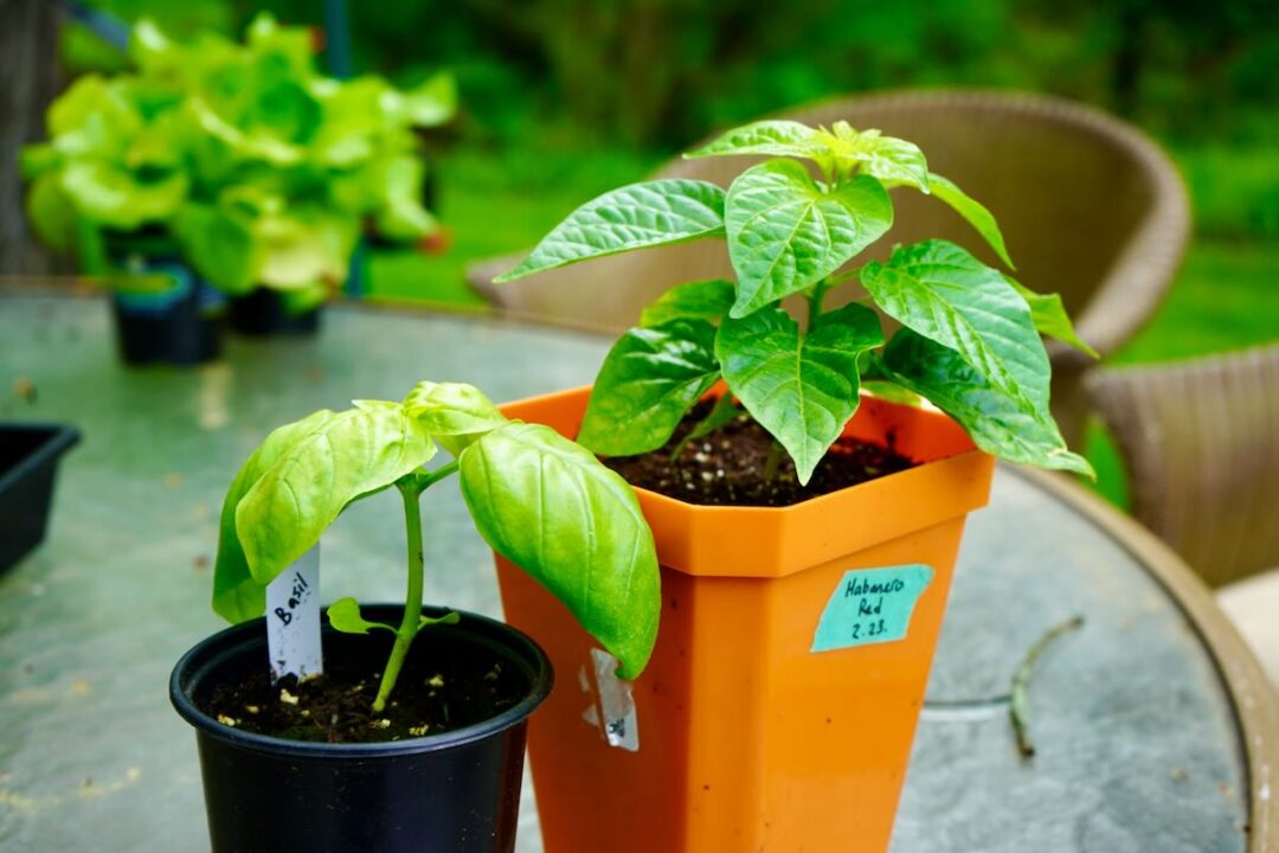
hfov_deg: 41.9
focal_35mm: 47
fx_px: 1670
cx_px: 640
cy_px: 426
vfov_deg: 28.6
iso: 100
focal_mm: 47
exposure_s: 1/80
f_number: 6.3
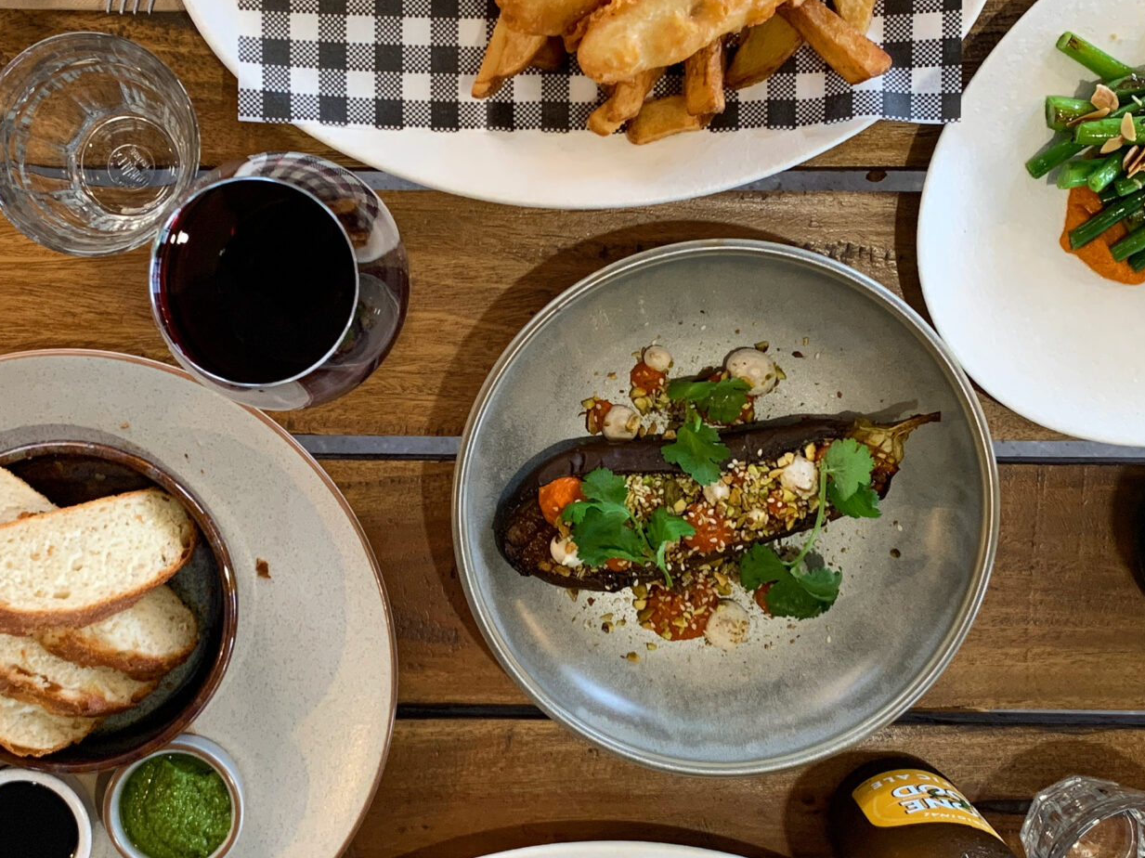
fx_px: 1786
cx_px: 453
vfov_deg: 27.0
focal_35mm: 54
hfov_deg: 35.4
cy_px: 442
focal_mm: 4.25
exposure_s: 1/50
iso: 125
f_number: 1.8
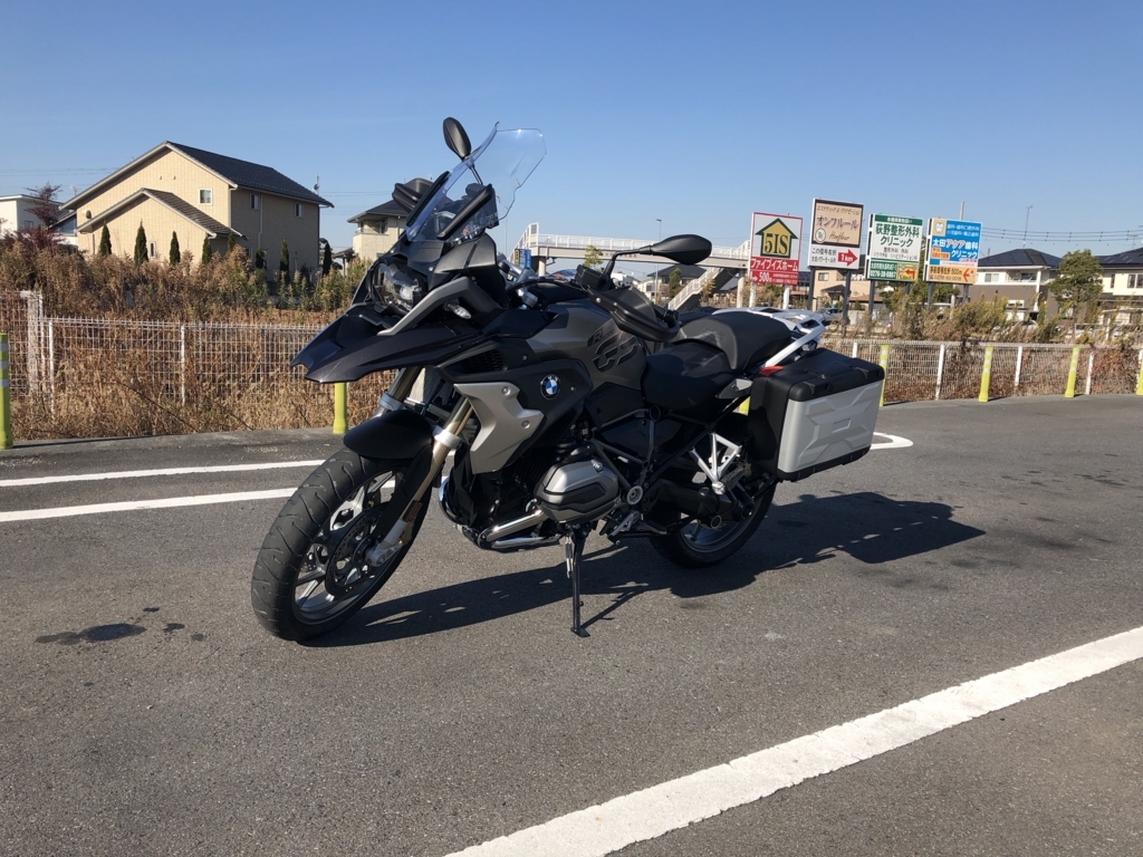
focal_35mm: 29
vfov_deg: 48.2
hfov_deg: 61.7
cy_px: 428
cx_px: 572
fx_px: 958
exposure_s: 1/1548
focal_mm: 3.99
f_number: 1.8
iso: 20
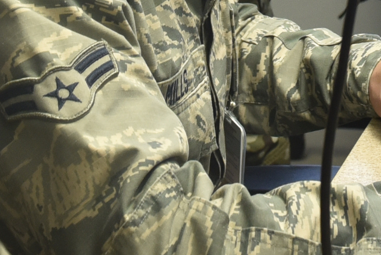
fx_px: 1884
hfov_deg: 11.5
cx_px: 314
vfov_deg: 7.1
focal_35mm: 178
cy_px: -415
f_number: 5
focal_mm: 29
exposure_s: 1/200
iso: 1250
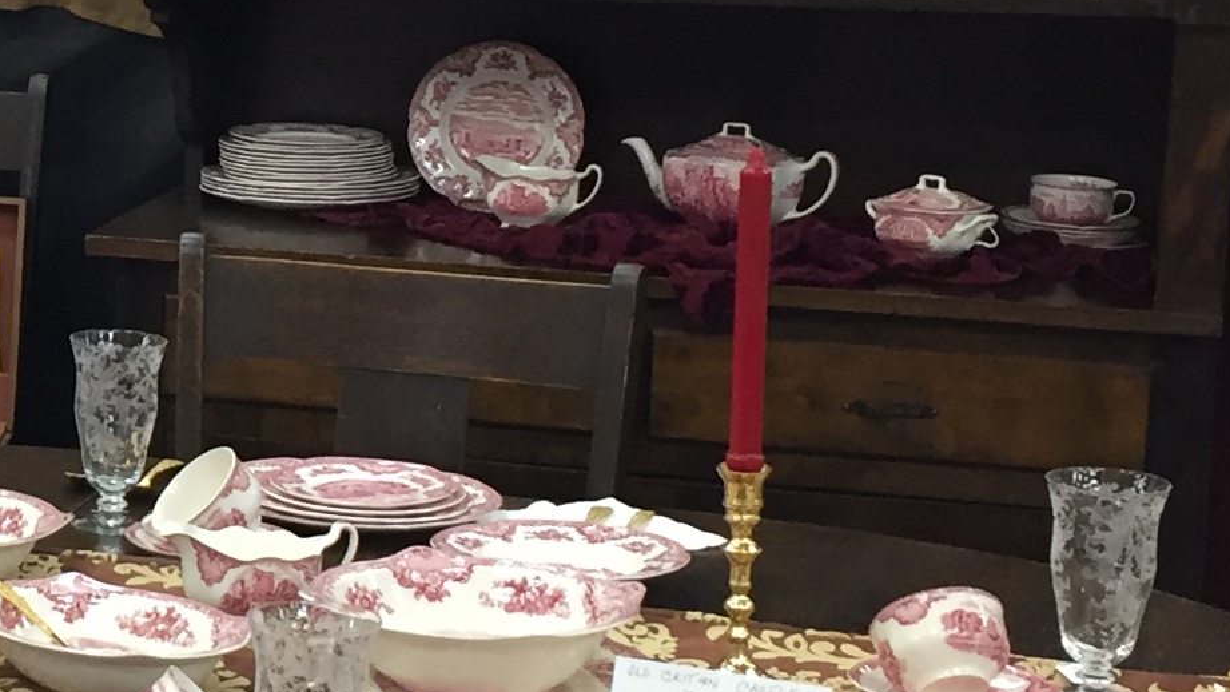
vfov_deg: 10.8
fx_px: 3653
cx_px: -282
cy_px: 238
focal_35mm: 112
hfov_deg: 18.1
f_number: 2.2
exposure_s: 1/30
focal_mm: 4.15
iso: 80
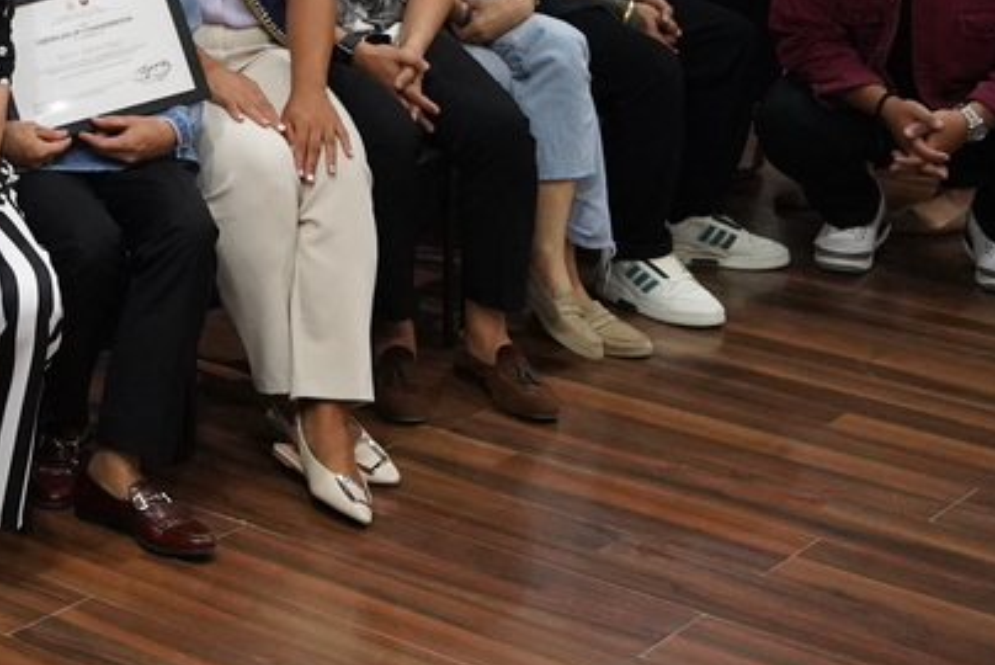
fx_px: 2462
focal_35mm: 89
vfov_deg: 14.5
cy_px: -283
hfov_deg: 19.3
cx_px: -596
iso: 5000
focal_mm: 24
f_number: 2.8
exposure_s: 1/160
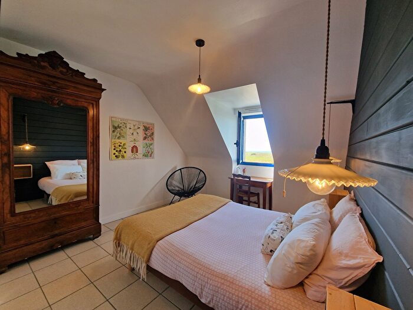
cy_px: 155
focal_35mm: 13
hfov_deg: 106.2
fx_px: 155
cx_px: 206
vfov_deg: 89.9
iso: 64
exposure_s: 1/100
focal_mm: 2.2
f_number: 2.2
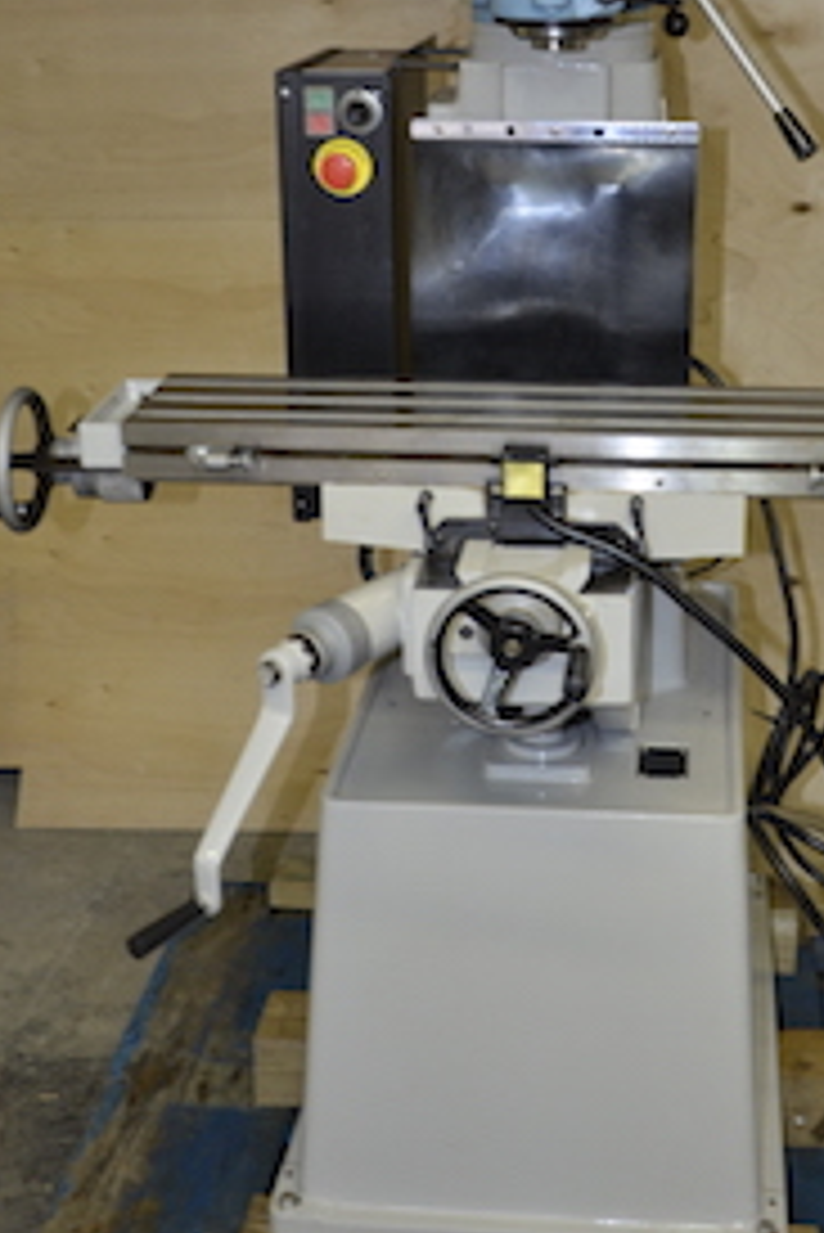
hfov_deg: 24.2
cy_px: 418
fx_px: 1911
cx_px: 540
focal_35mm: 56
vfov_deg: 35.5
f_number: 4
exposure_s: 1/60
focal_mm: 25
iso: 800
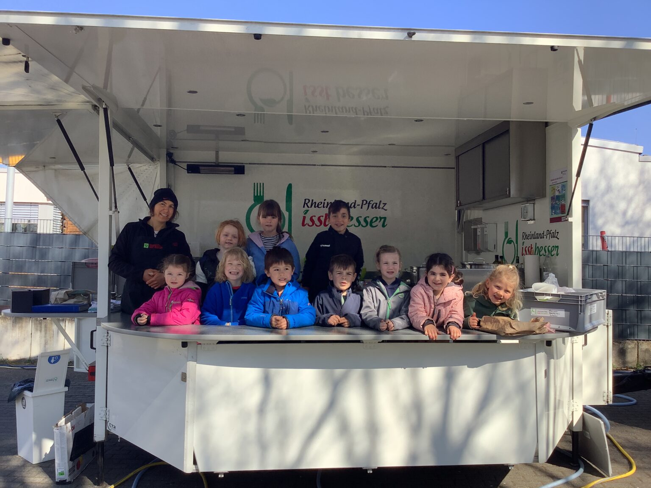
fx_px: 583
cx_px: 326
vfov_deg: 45.4
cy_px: 244
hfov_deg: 58.4
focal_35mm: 31
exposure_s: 1/424
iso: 25
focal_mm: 3.3
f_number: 2.4
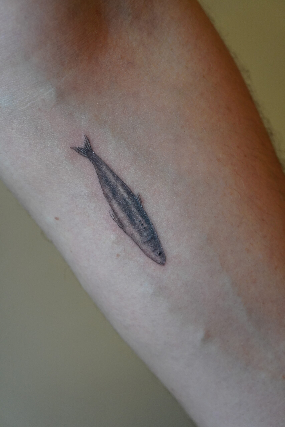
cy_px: 214
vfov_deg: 24.2
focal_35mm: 84
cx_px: 142
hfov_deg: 16.3
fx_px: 997
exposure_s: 1/160
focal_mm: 56
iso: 1000
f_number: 4
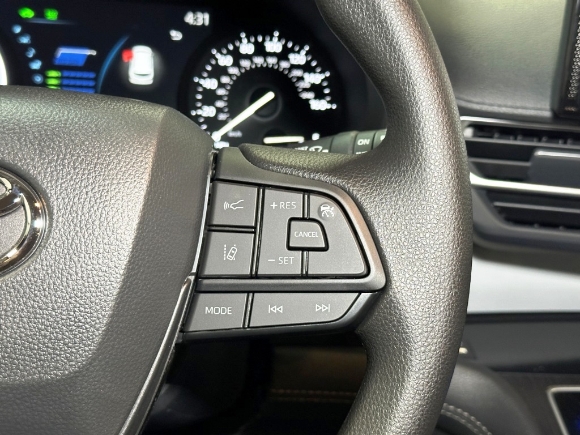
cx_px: 290
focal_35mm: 48
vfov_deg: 30.3
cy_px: 218
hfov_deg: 39.7
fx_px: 804
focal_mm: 6.86
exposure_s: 1/40
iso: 400
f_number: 1.78
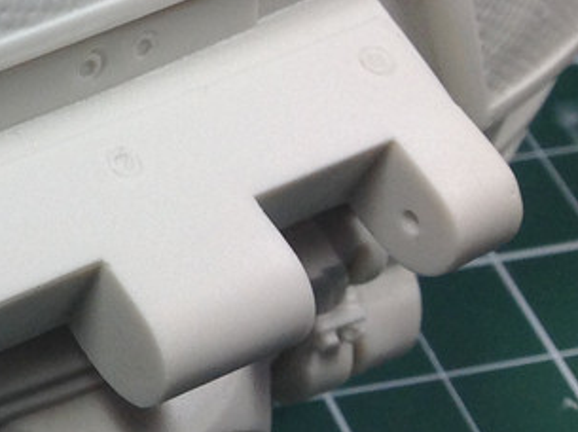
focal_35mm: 123
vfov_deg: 11.9
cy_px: -15
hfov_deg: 14.8
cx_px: -325
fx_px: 2051
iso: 64
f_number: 2.4
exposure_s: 1/100
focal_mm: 4.28
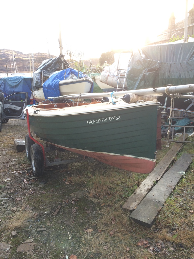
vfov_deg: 61.7
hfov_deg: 48.2
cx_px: 97
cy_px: 130
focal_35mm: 29
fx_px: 217
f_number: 2.2
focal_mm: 4.15
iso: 32
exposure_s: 1/155
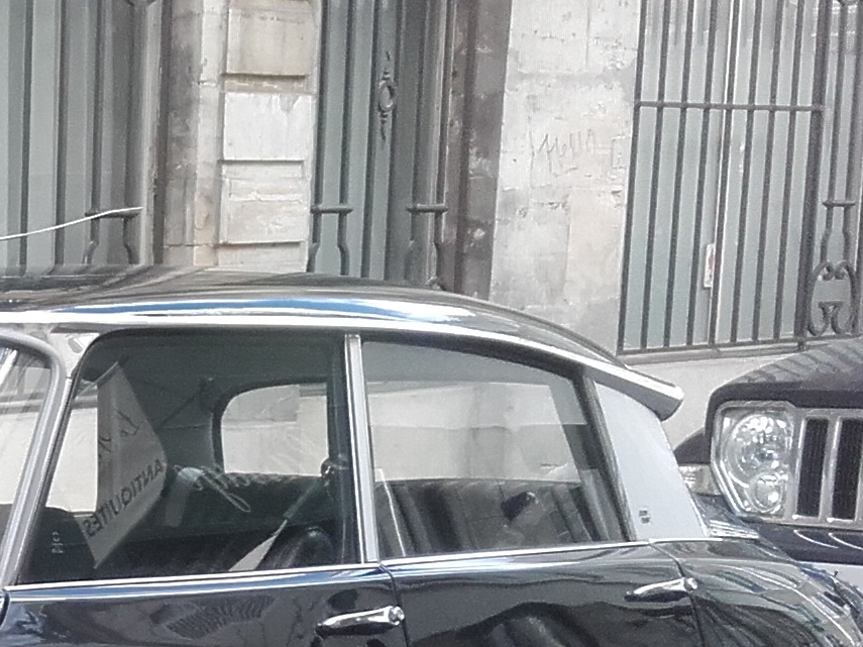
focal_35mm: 94
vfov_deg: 15.2
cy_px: 773
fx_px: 2343
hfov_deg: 18.9
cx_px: -348
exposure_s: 1/100
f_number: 2.2
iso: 80
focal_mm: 3.31
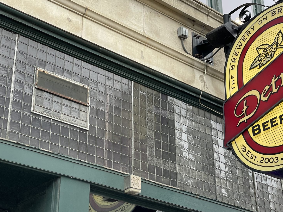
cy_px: 102
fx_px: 597
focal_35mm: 73
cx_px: 166
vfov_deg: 20.2
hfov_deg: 26.6
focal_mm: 6
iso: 80
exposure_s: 1/120
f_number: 2
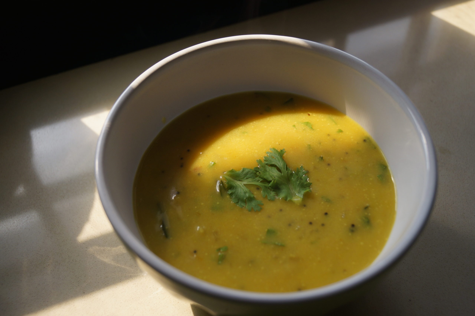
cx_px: 238
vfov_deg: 31.8
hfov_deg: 46.4
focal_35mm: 42
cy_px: 158
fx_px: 554
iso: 200
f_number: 4.5
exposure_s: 1/60
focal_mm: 28
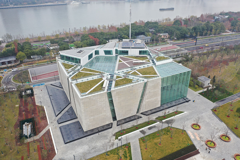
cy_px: 80
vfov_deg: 46.4
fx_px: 187
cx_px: 120
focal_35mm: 28
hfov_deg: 65.5
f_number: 2.8
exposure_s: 1/500
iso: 100
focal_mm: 10.26
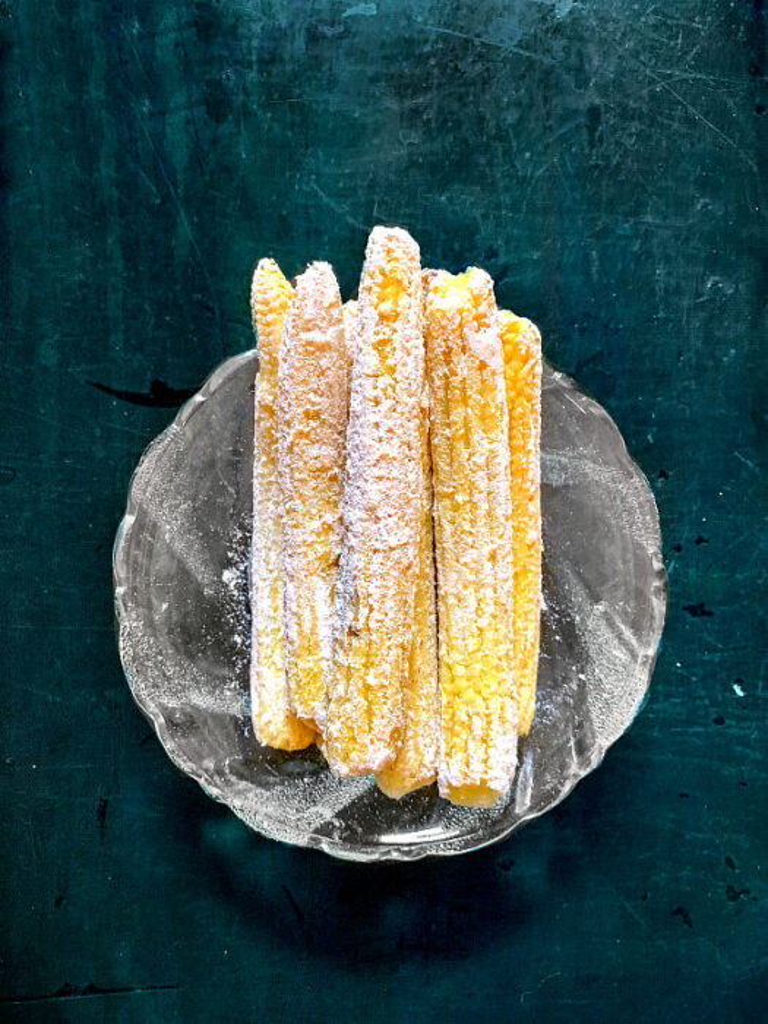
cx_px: 384
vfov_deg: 67.3
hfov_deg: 53.1
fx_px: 769
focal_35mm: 26
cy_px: 512
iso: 250
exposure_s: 1/33
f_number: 1.8
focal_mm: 4.25
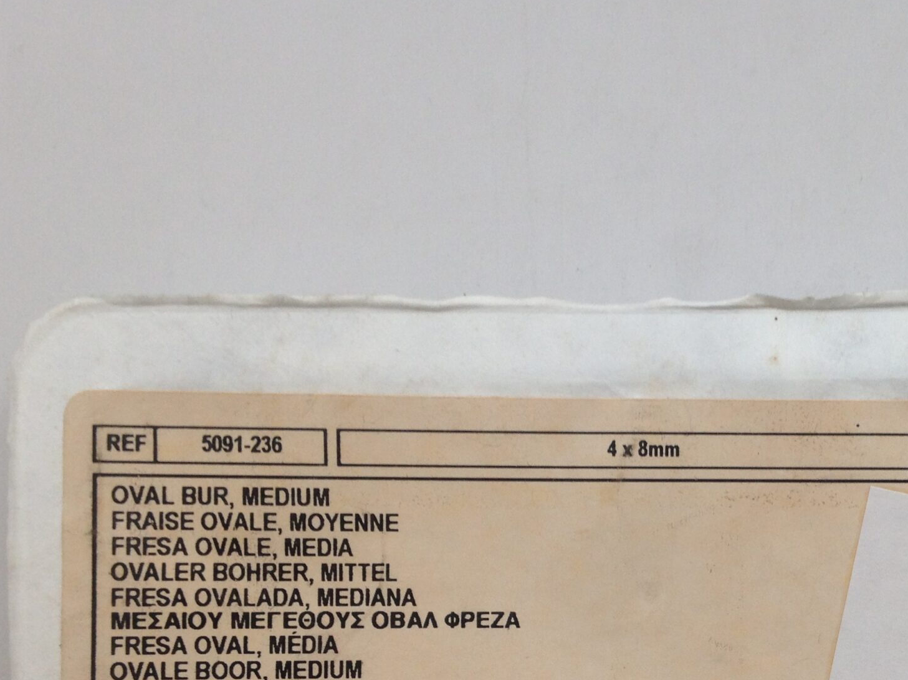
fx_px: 1521
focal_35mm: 58
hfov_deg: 32.4
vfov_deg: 24.7
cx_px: 720
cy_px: 570
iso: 64
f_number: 2.4
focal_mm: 4.12
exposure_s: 1/60
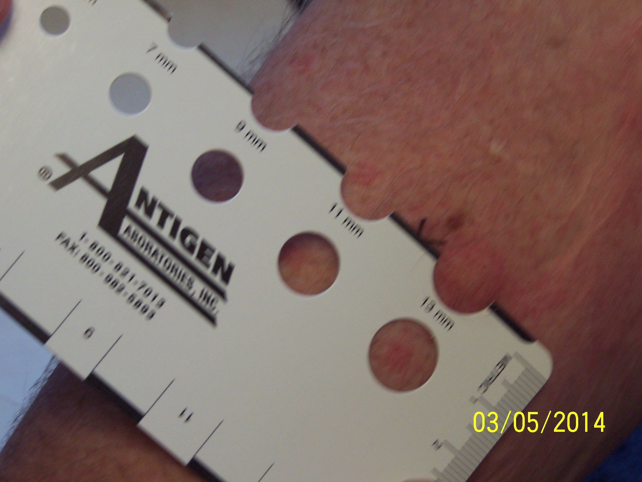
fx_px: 1947
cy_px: 241
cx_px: 321
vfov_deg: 14.1
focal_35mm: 105
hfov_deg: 18.7
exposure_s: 1/45
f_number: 3.2
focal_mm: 17.5
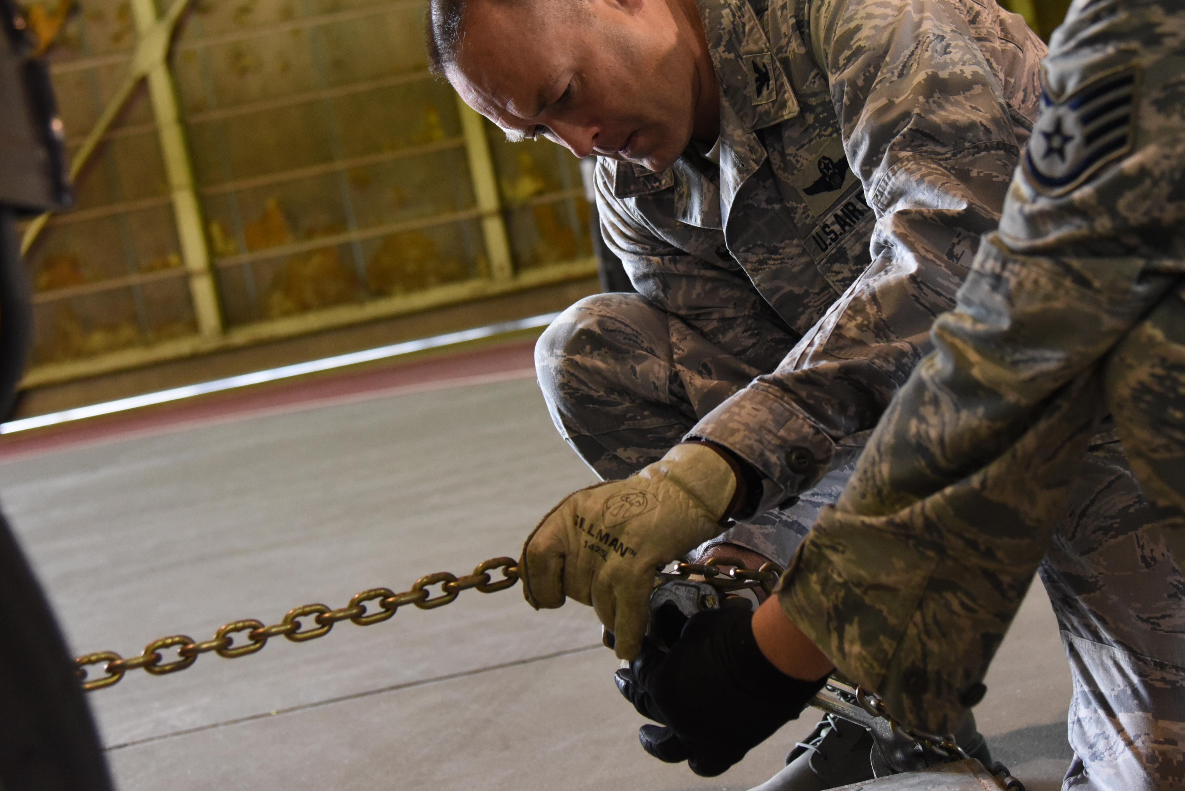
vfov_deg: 23.6
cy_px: 237
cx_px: 701
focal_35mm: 57
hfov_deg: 34.9
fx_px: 1877
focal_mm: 40
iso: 2800
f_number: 4
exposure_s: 1/200
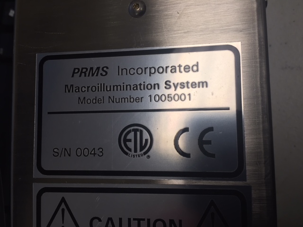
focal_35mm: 29
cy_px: 114
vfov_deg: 48.2
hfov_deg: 61.7
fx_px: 254
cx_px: 152
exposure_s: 1/120
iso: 40
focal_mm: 4.15
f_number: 2.2
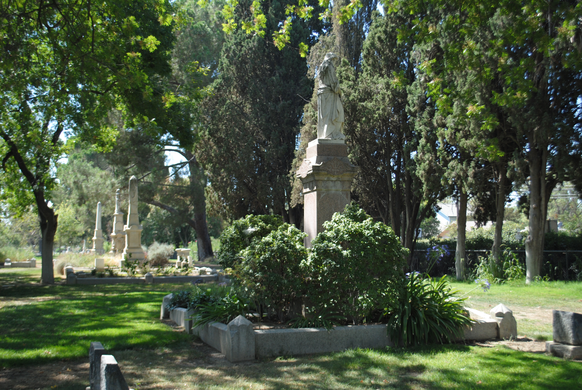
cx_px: 291
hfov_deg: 46.3
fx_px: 680
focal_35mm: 42
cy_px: 195
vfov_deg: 32.0
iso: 200
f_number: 4.5
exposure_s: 1/400
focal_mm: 28
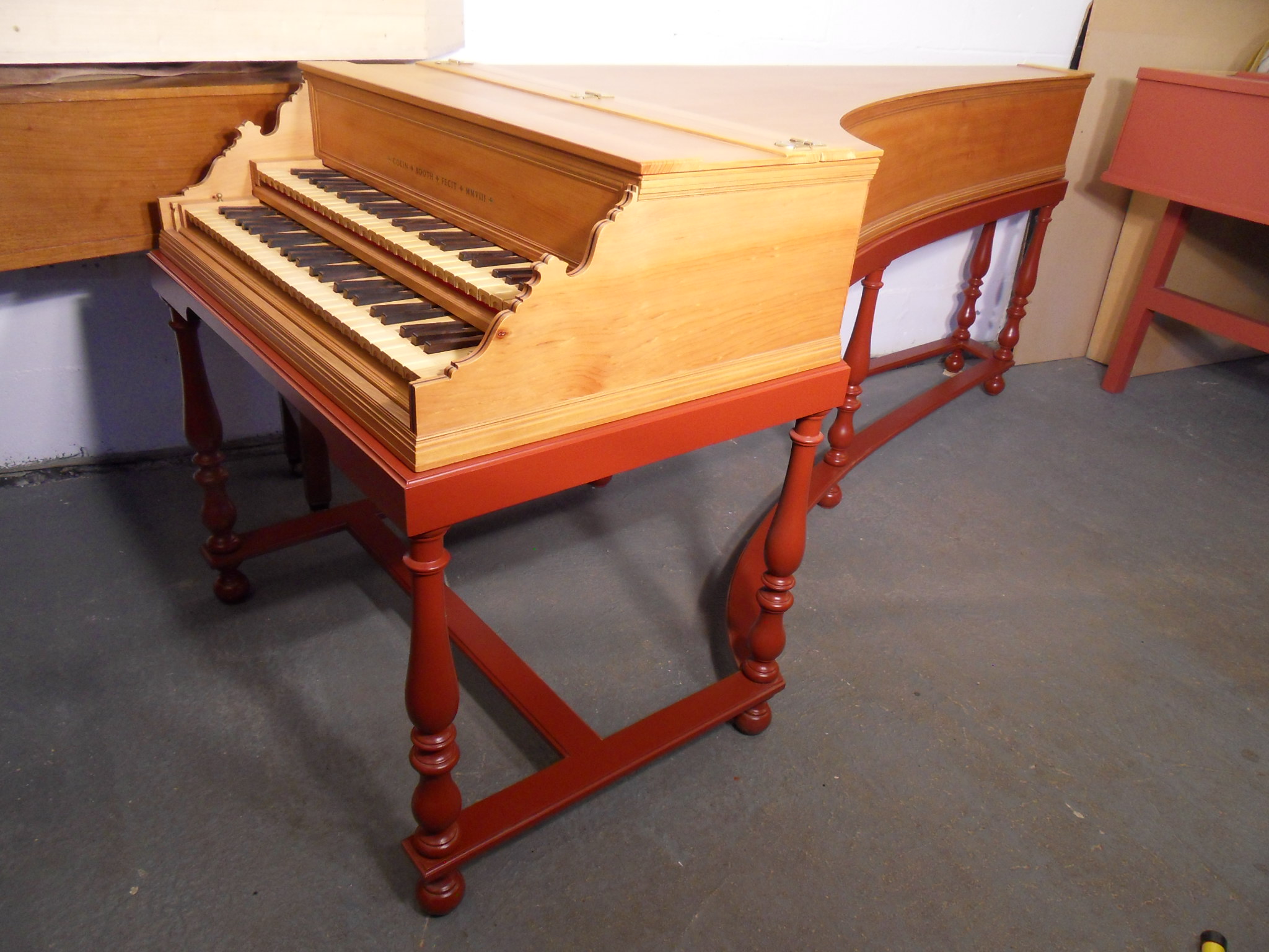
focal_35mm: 24
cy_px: 476
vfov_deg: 56.8
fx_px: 880
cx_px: 634
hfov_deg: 71.6
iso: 200
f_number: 3.3
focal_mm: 4.2
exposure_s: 1/30
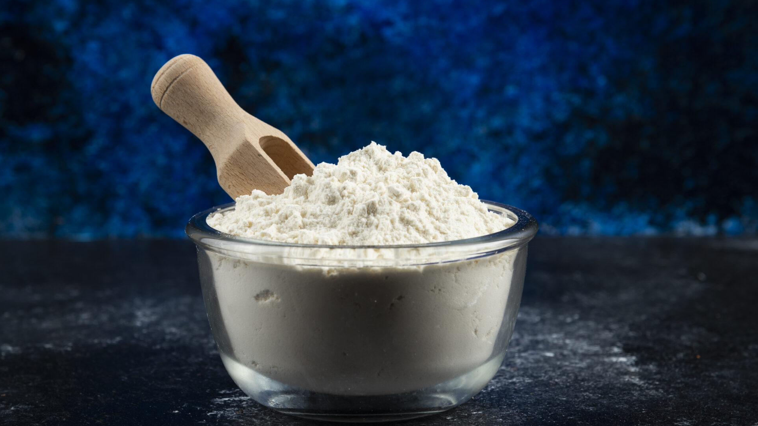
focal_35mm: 126
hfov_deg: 17.0
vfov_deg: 9.6
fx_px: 2533
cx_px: 379
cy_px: 214
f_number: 9
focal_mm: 120
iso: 200
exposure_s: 1/100
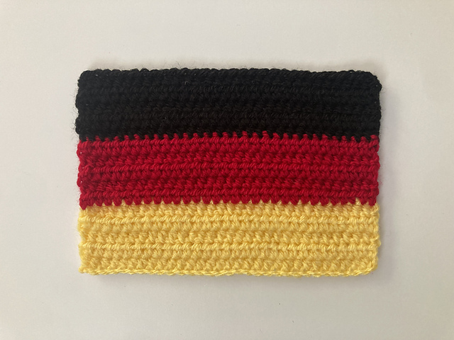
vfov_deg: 49.7
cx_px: 227
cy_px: 170
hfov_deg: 63.4
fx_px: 367
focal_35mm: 28
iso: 160
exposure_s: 1/60
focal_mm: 3.99
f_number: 1.8
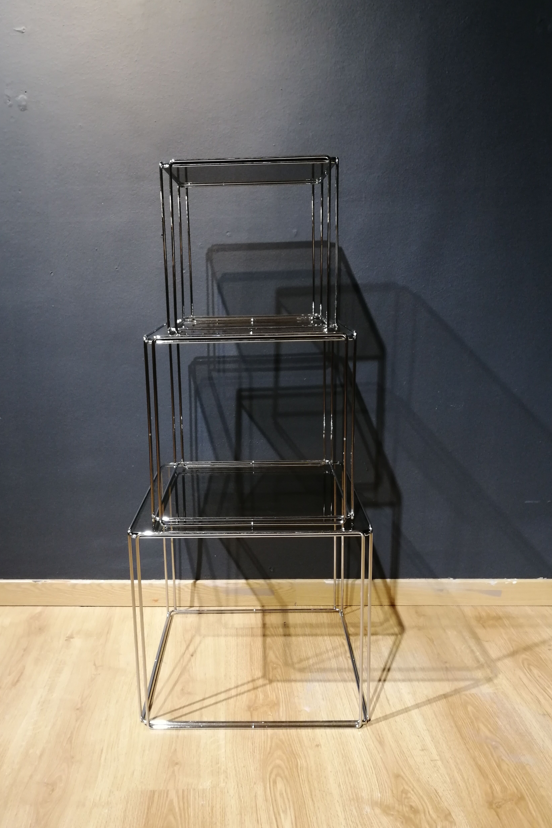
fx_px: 667
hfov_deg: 44.9
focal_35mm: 29
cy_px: 406
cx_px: 244
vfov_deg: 63.7
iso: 200
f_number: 1.8
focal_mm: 3.95
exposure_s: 1/33.3
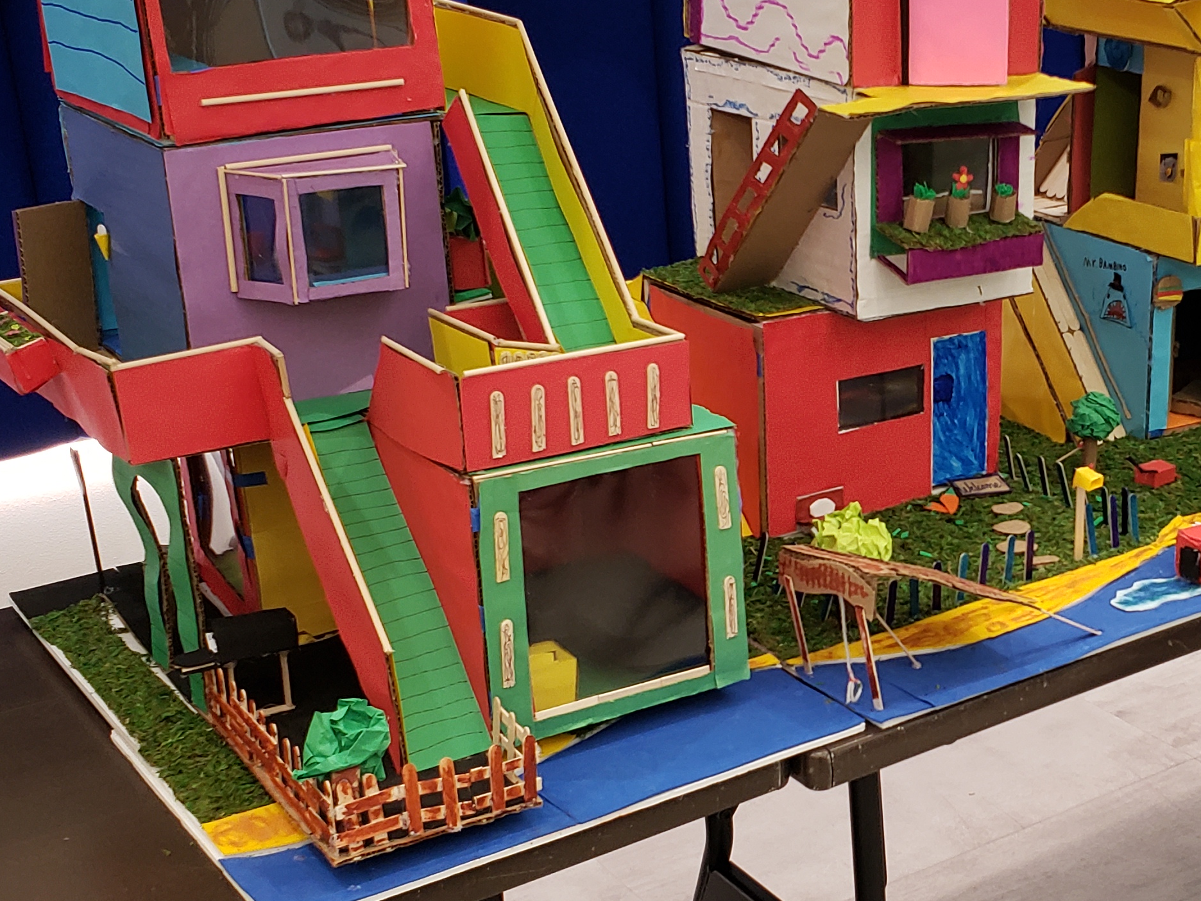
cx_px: 1082
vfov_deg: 26.1
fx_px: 1943
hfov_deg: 32.6
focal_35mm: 56
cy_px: 486
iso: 160
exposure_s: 1/60
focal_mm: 4.3
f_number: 2.4
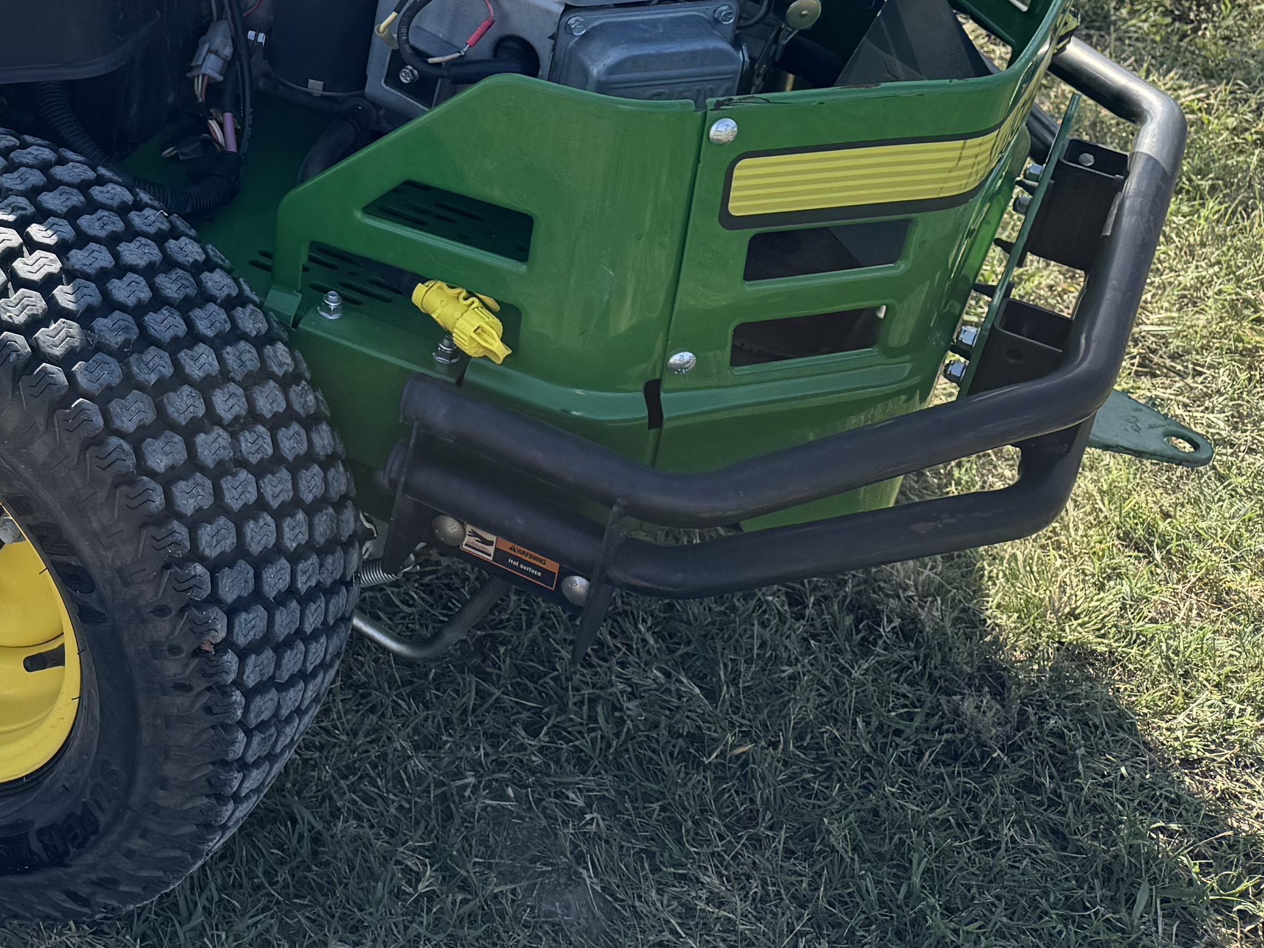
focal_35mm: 60
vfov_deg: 23.4
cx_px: -130
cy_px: -8
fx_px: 2191
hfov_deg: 29.1
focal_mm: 6.76
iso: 80
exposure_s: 1/2331
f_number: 1.78
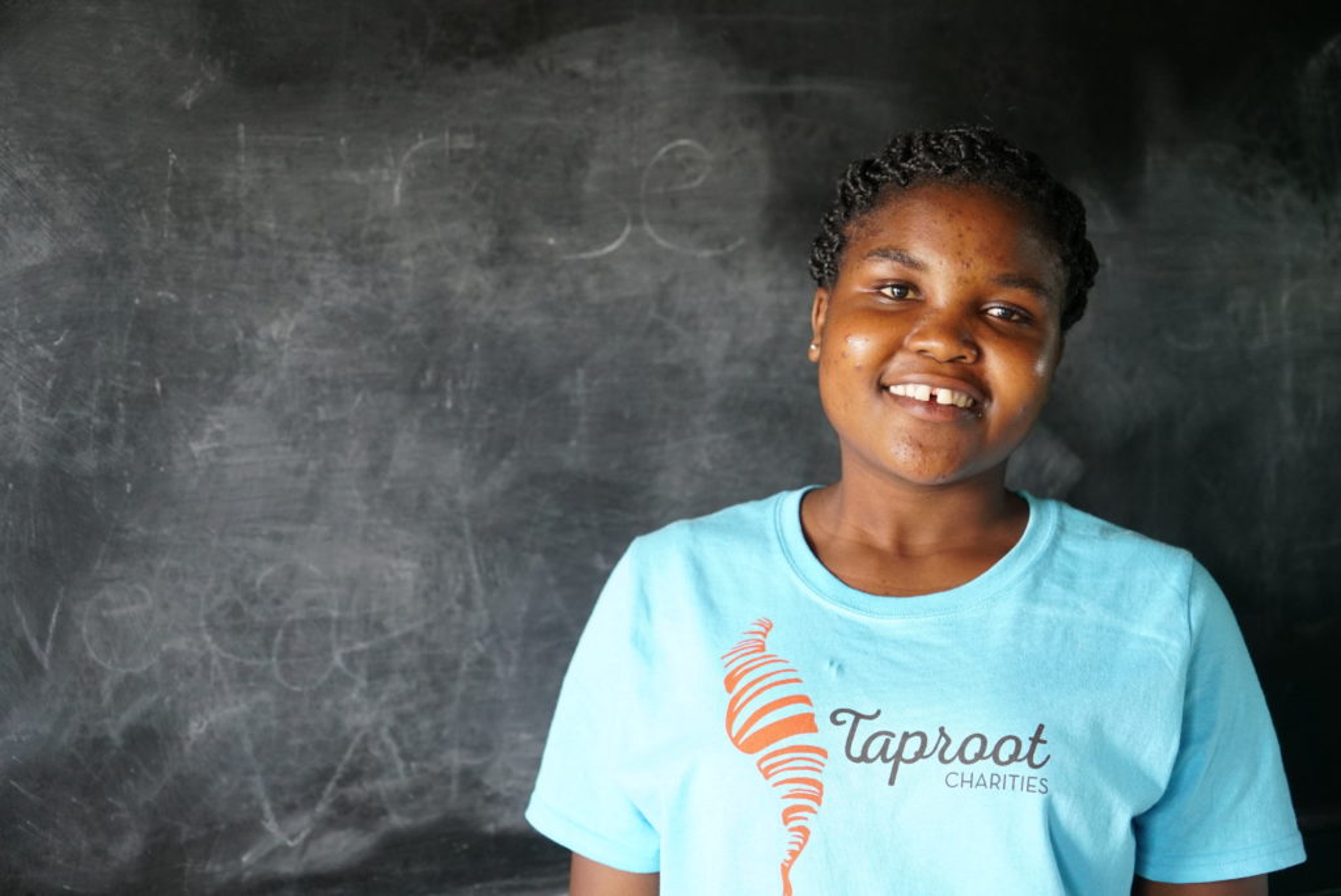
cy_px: 448
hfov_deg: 35.0
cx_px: 670
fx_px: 2124
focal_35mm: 57
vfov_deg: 23.8
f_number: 4
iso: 2500
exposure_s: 1/160
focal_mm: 57
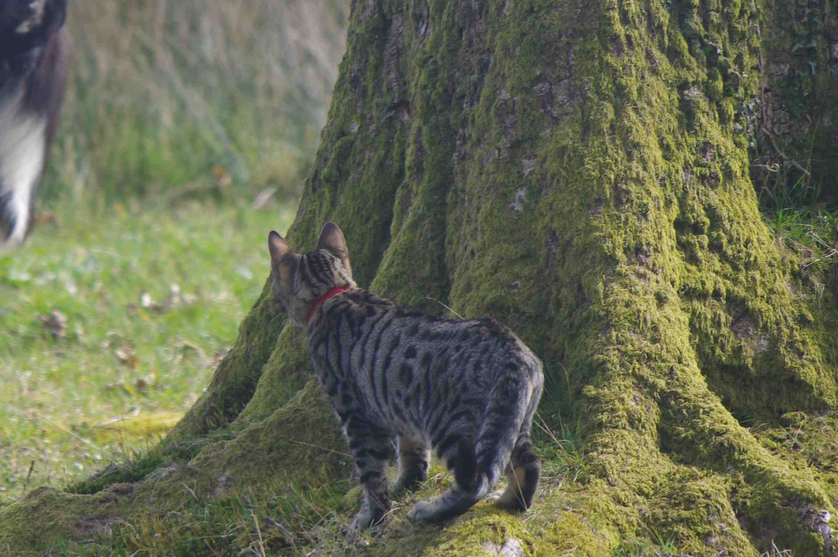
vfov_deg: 2.7
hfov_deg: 4.0
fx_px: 11951
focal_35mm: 514
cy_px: 150
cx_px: 86
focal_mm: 180
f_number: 7.1
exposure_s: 1/250
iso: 200
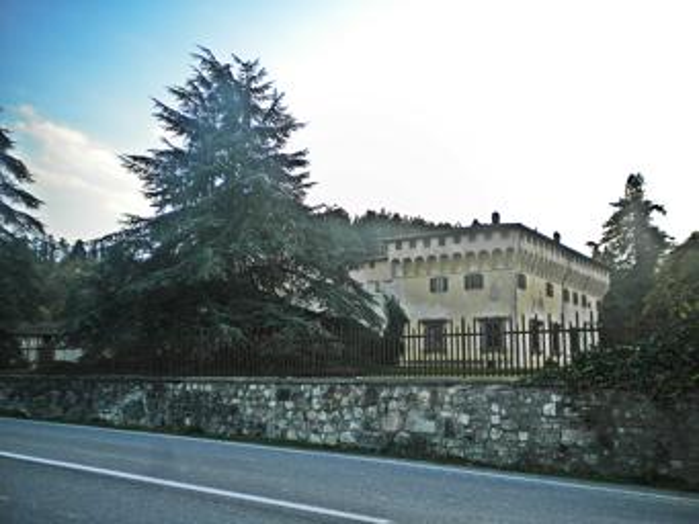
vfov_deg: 40.7
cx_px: 350
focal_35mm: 35
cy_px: 262
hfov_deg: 52.6
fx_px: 707
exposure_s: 1/267
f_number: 3.1
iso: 80
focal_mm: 6.3
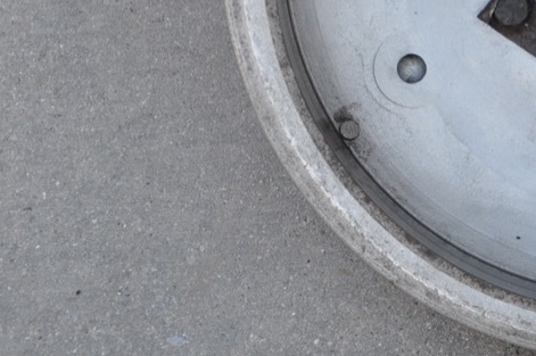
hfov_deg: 7.6
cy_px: -30
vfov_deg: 5.1
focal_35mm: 269
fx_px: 4001
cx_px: 586
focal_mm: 66
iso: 400
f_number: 5.3
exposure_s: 1/125
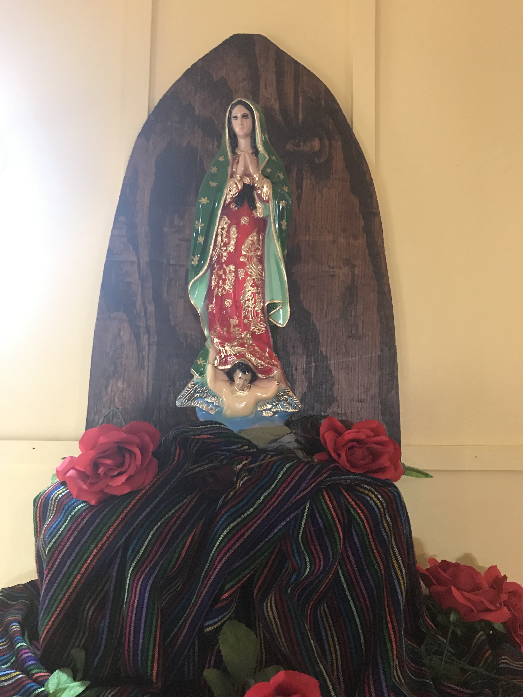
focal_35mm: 28
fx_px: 564
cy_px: 348
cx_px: 262
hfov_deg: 49.7
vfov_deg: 63.4
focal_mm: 3.99
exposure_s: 1/9
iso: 100
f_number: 1.8
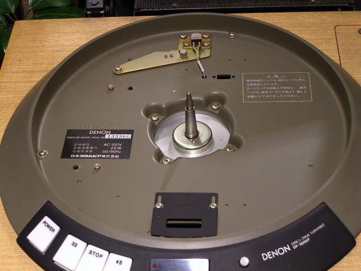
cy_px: 136
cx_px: 180
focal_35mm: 80
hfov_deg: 24.4
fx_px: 834
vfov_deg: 18.4
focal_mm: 16.6
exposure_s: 1/20
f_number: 4.4
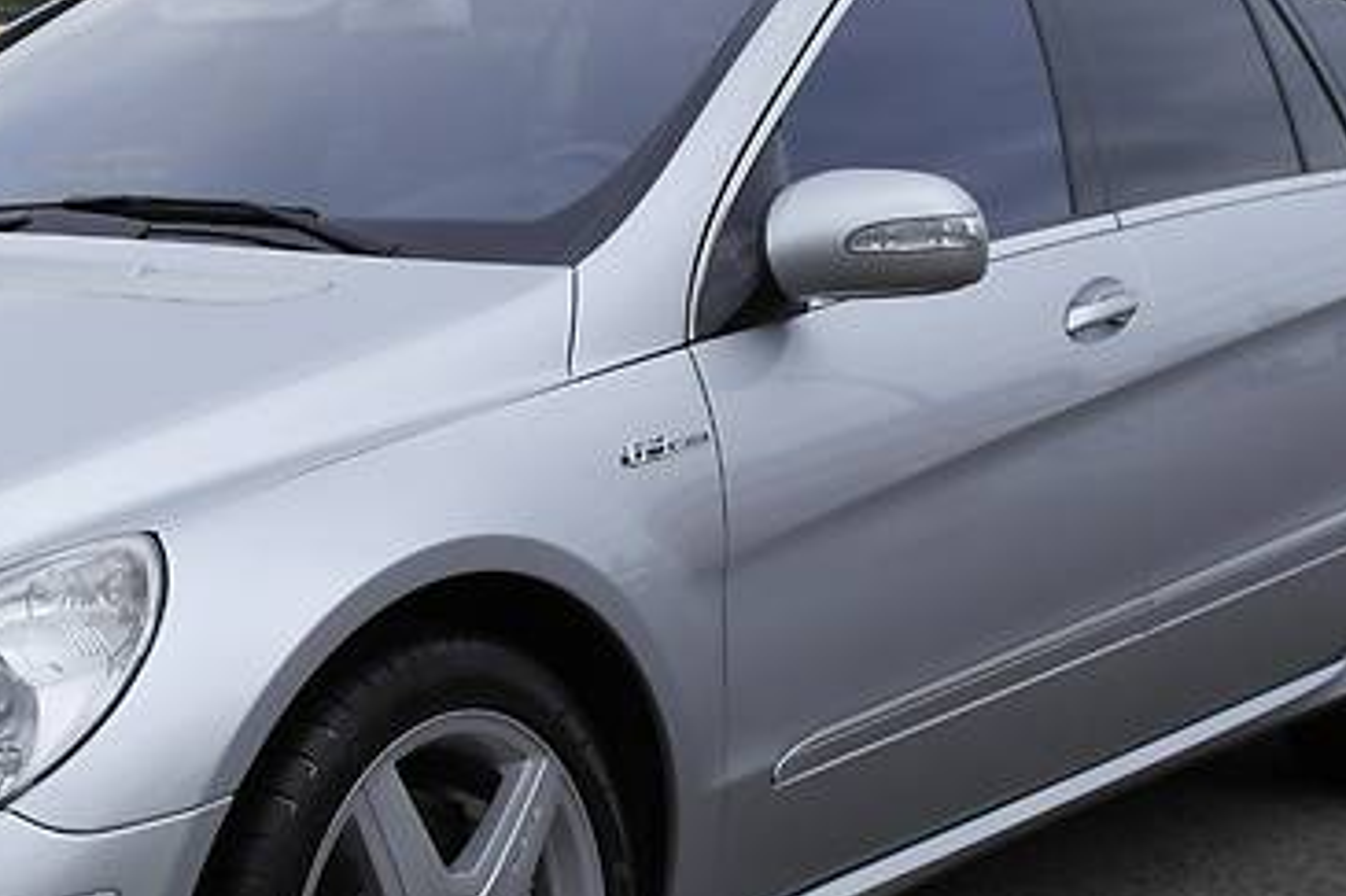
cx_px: 269
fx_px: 2952
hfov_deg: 25.2
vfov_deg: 17.3
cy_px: 489
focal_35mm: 79
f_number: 5.6
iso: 100
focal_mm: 24
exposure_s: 1/200
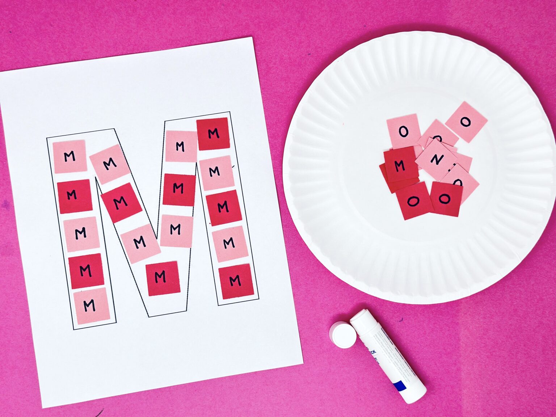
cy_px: 208
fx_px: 771
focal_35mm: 48
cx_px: 278
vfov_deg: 30.3
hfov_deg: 39.7
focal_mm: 6.86
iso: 80
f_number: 1.78
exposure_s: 1/206
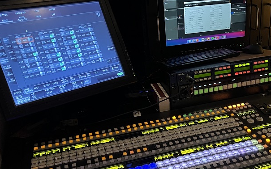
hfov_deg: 41.5
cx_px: 201
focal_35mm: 47
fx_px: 347
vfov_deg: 27.4
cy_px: 92
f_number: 1.5
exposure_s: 1/59
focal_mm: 5.7
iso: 250
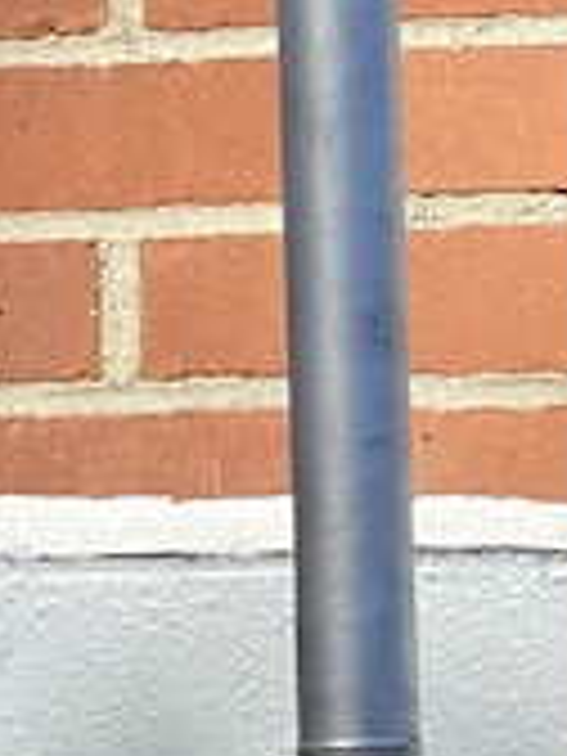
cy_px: 1575
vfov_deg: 7.6
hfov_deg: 6.0
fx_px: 5394
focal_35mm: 247
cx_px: 392
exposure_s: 1/545
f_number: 2
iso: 20
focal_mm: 6
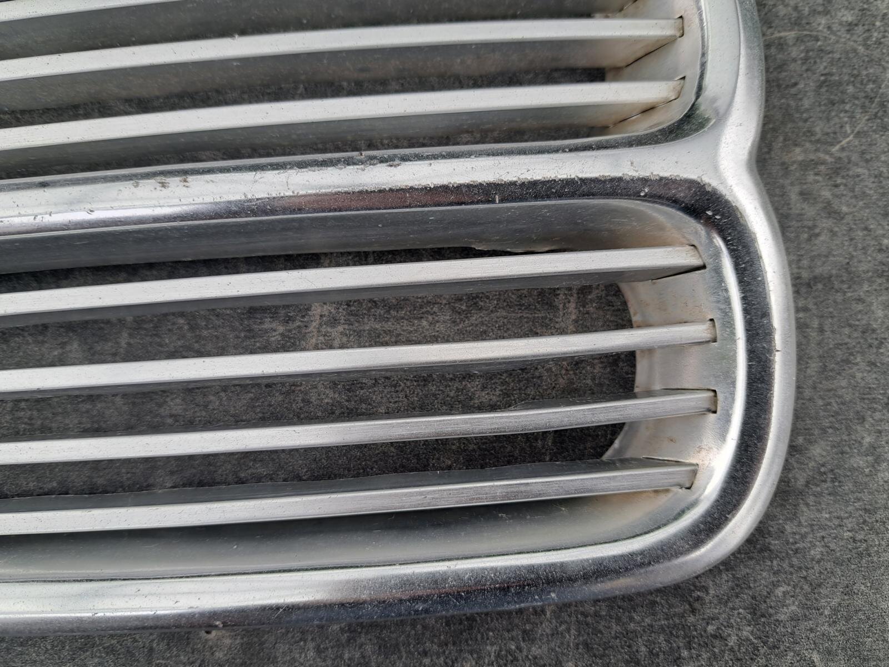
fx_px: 616
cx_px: 444
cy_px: 334
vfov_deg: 56.8
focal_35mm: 24
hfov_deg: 71.6
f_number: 1.8
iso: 50
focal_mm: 5.23
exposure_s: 1/100
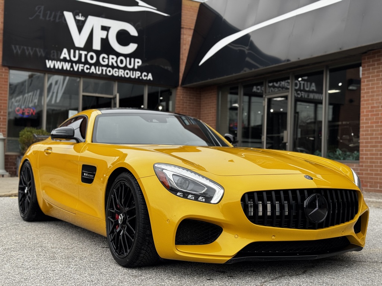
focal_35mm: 48
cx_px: 191
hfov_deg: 39.7
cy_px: 143
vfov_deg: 30.3
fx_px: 530
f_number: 1.78
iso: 64
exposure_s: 1/1427
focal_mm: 6.76
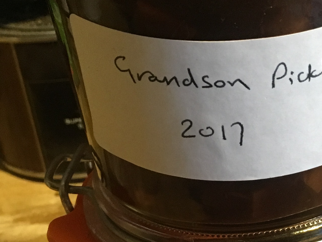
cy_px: 158
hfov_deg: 20.6
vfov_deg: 16.0
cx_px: 323
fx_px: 856
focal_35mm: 92
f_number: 2.2
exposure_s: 1/20
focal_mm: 4.15
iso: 200
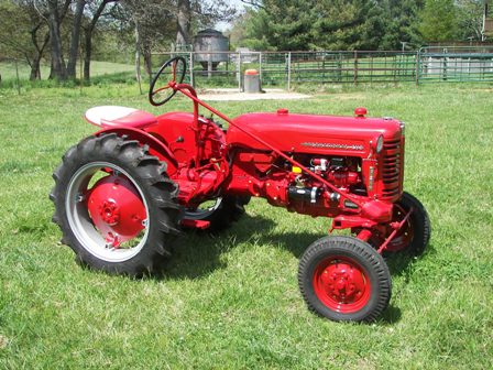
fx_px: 669
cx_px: 246
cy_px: 185
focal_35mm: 47
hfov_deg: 40.4
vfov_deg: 30.9
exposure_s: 1/400
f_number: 2.8
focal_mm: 7.8
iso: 50
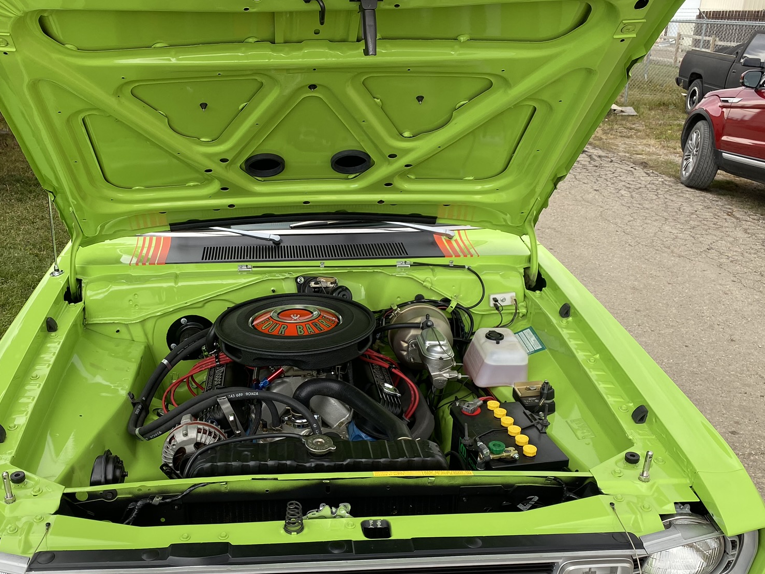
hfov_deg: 51.0
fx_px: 796
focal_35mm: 36
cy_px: 321
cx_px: 303
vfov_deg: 39.6
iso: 32
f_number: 1.8
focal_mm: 4.25
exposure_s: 1/185
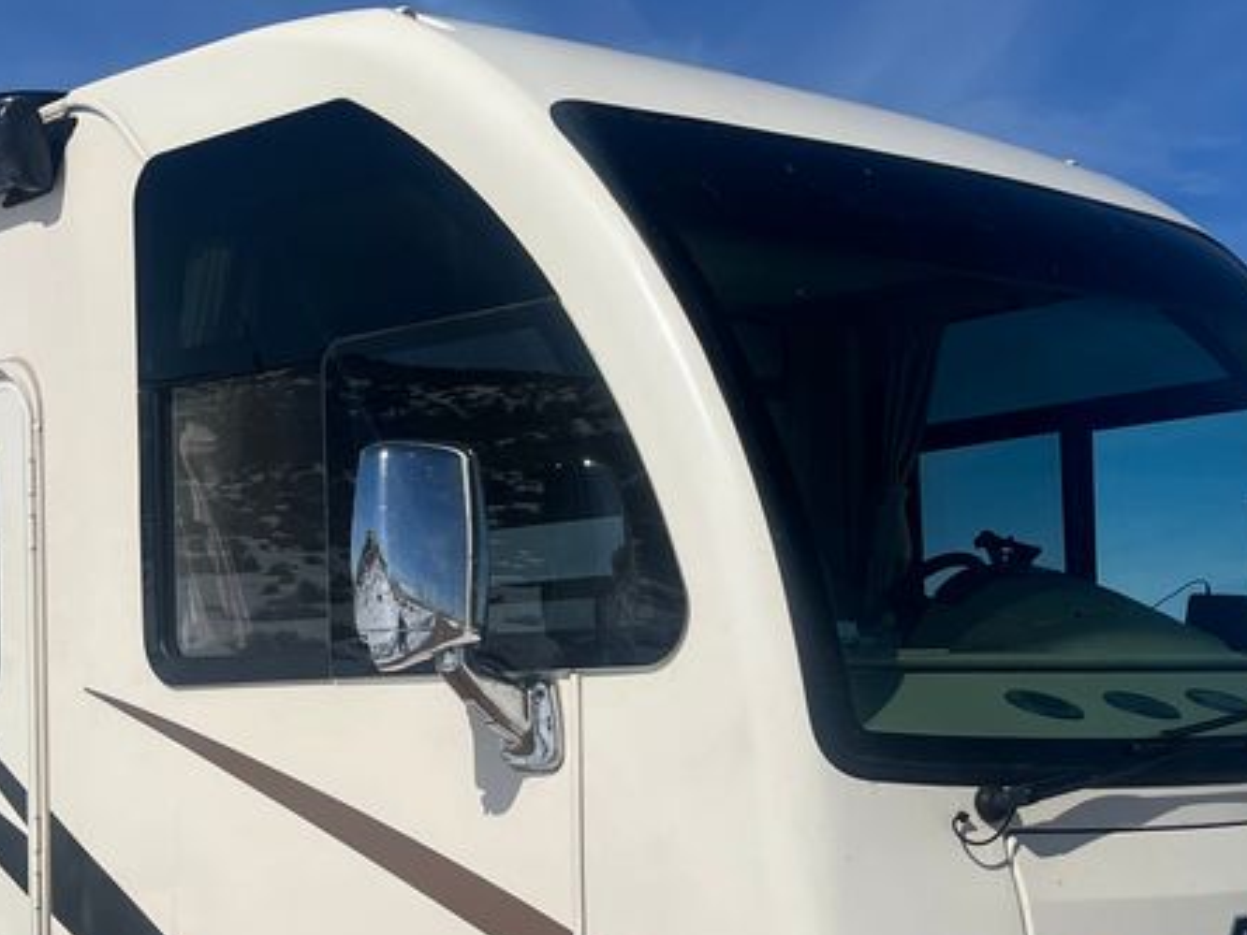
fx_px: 2161
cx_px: 747
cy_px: 573
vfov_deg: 24.4
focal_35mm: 60
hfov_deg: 32.1
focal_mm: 5.1
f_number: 1.6
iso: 50
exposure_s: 1/11905
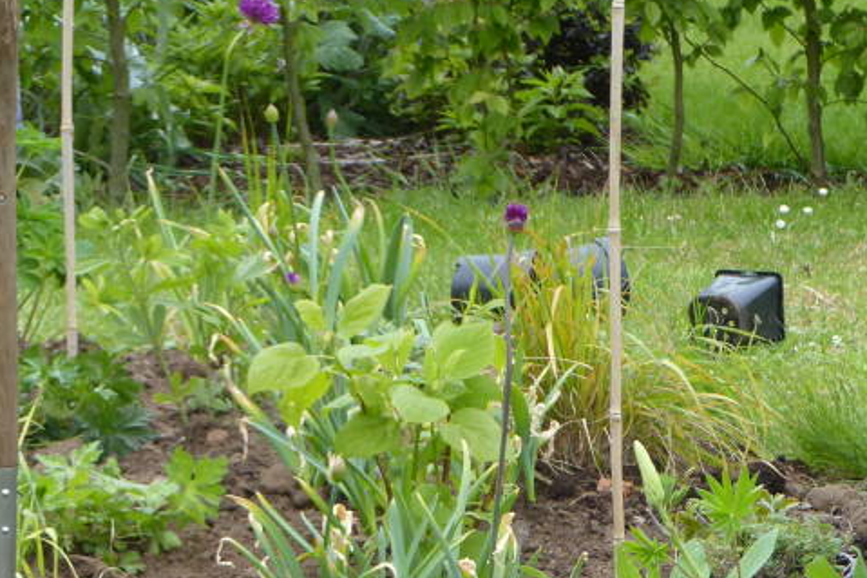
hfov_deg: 6.7
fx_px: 7391
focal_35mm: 307
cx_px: 161
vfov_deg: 4.5
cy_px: 524
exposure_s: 1/60
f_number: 5.2
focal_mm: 22.3
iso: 160
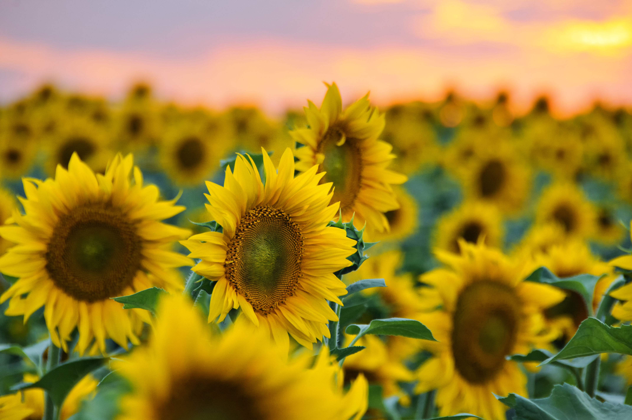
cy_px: 210
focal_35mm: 300
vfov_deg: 4.6
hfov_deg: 6.9
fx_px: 5260
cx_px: 316
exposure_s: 1/80
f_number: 6.3
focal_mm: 200
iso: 320
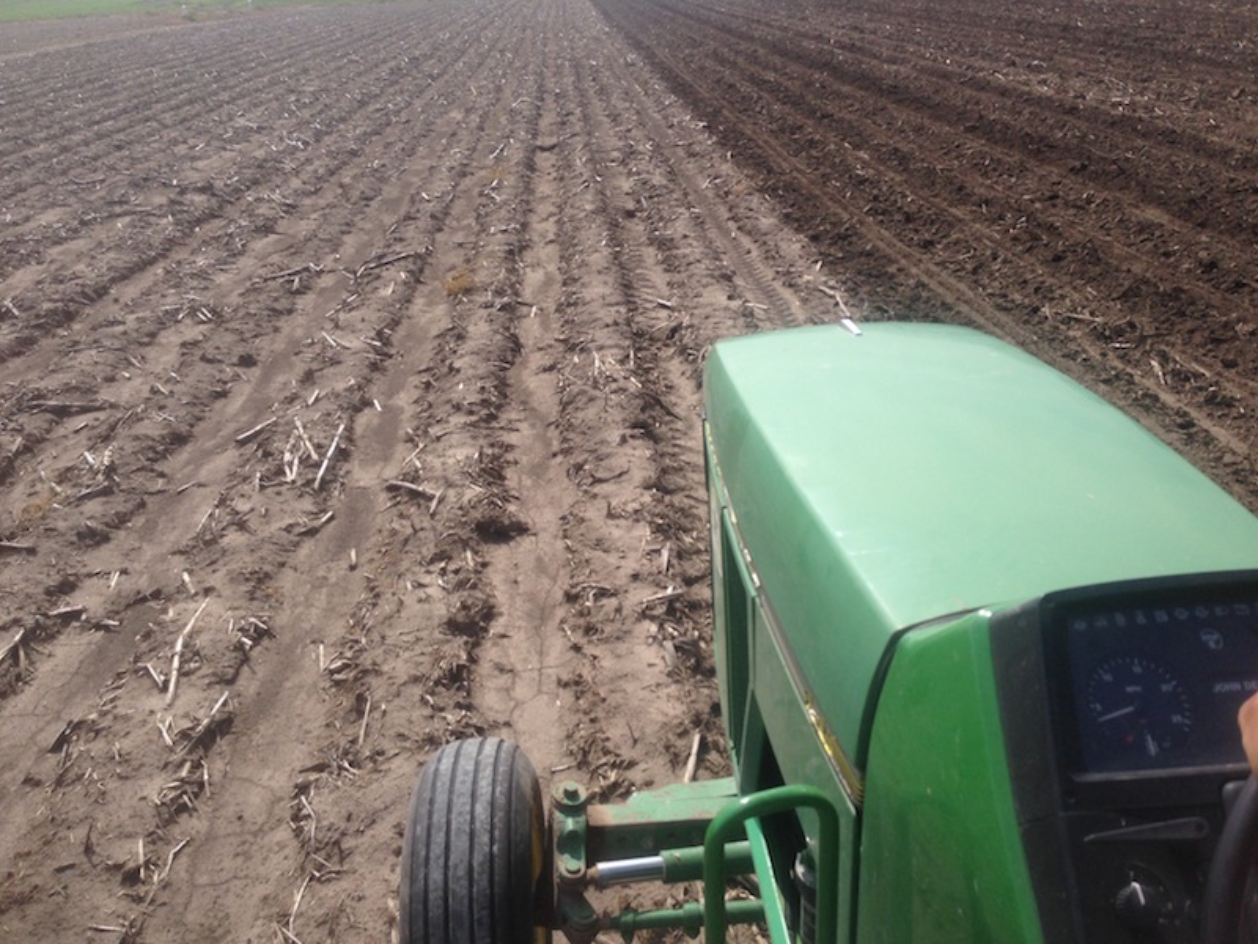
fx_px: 1199
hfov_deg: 55.4
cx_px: 629
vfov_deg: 42.9
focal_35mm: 33
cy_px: 472
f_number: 2.4
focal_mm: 4.12
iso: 50
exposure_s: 1/1595
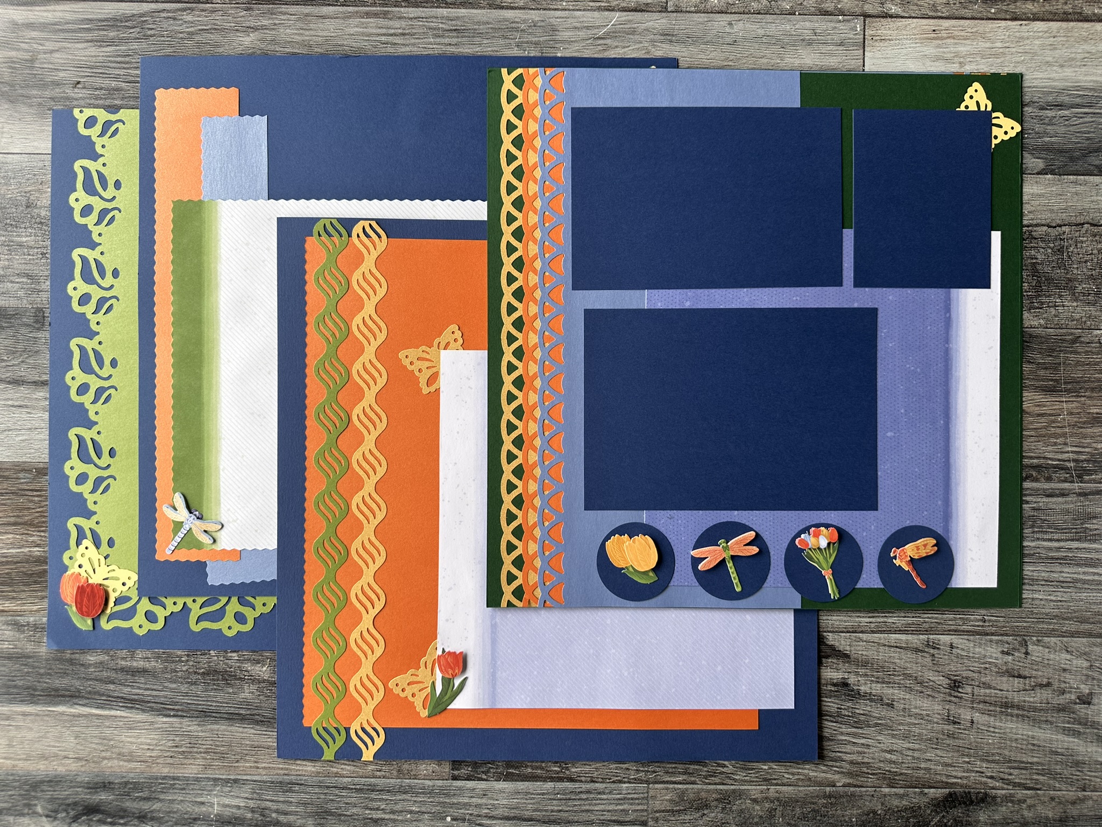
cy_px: 414
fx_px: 764
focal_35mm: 24
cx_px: 551
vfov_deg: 56.8
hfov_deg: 71.6
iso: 64
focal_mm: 6.86
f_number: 1.78
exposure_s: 1/121
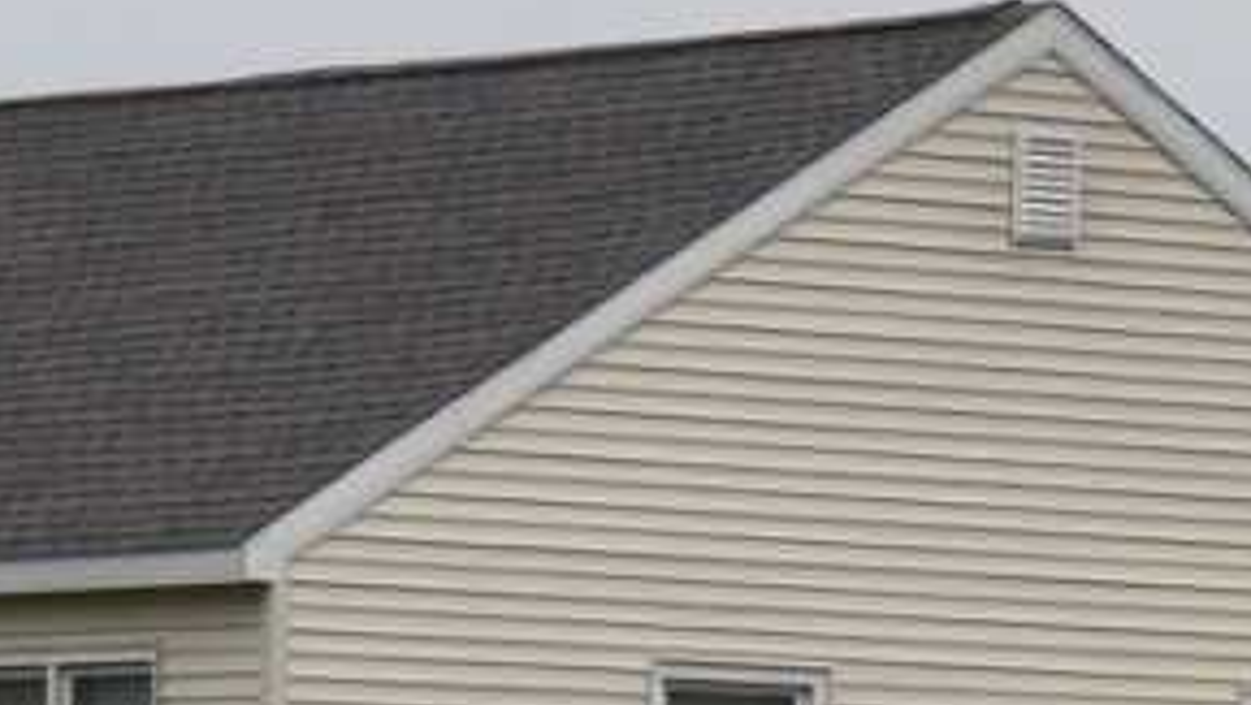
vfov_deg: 2.8
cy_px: 1200
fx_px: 14273
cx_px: 848
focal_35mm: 430
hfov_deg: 5.0
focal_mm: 58
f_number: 9
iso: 2000
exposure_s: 1/4000
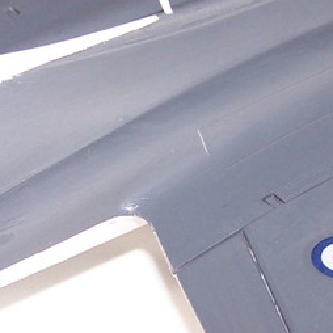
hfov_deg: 12.3
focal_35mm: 141
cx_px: 75
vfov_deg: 12.4
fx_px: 1535
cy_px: 219
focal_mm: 6.3
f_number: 2.8
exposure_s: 1/60
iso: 80
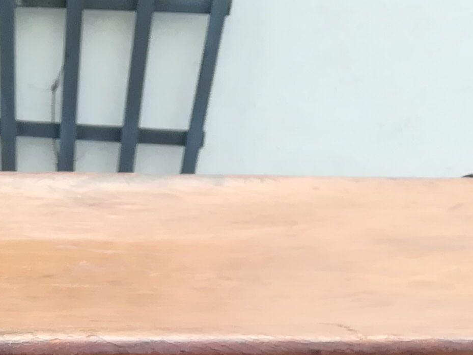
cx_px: 69
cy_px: 619
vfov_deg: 12.3
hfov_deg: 17.5
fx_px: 1517
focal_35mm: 111
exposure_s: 1/50
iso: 64
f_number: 2.2
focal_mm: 3.83
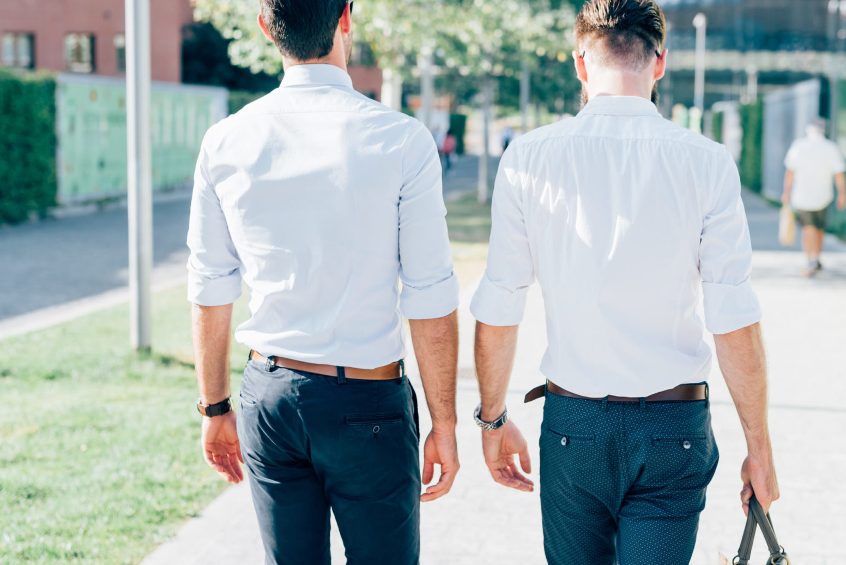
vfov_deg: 20.6
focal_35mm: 66
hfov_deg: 30.5
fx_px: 1551
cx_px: 455
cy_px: 206
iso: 200
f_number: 2.8
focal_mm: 50
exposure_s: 1/1000
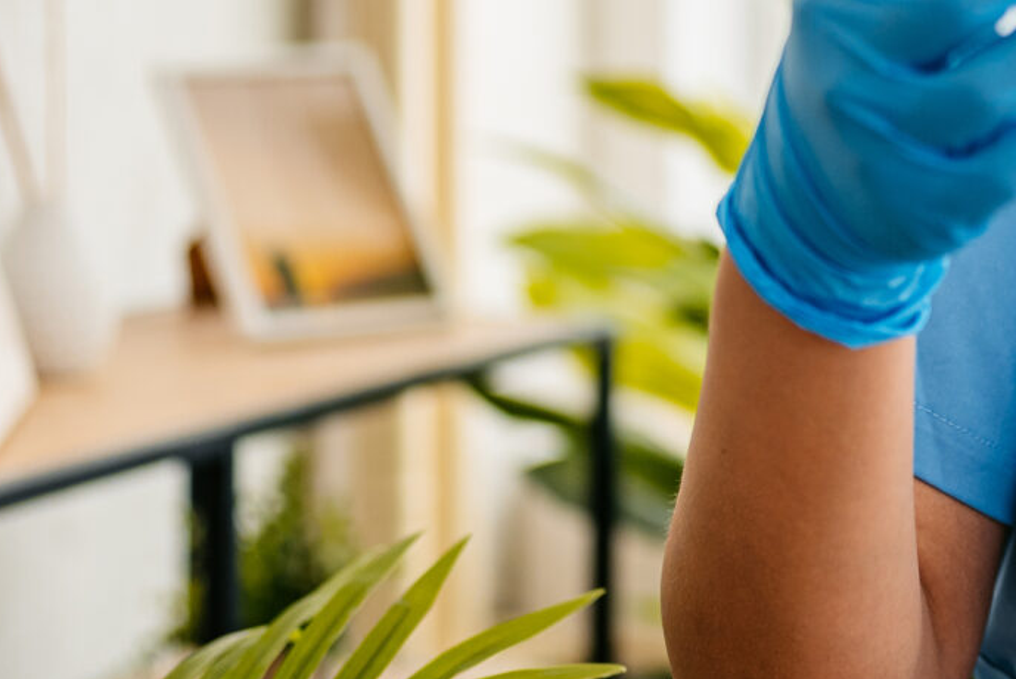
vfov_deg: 10.5
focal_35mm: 130
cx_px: 1582
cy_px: -4
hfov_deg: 14.6
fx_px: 3670
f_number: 1.4
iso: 100
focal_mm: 35
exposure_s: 1/500
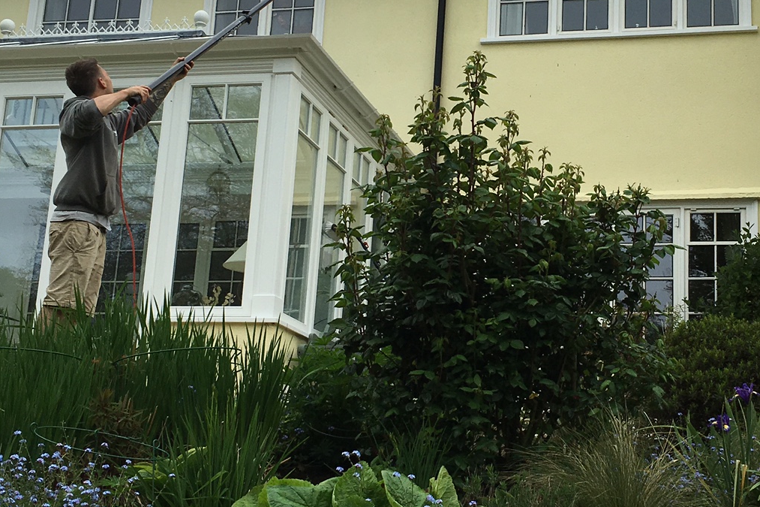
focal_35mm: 61
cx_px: 477
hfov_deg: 32.7
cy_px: 197
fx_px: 1287
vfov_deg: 22.2
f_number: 2.2
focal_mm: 4.15
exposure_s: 1/663
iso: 25
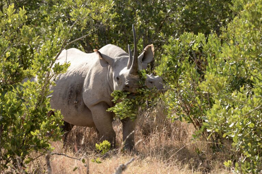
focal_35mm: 241
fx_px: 1754
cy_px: 87
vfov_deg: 5.7
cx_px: 131
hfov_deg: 8.5
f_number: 10
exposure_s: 1/640
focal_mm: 240
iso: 1250
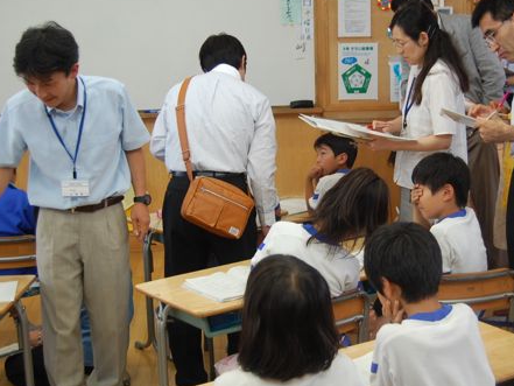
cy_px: 211
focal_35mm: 65
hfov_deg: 29.8
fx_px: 961
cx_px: 317
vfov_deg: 22.7
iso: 400
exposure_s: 1/80
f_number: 4.5
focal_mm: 31
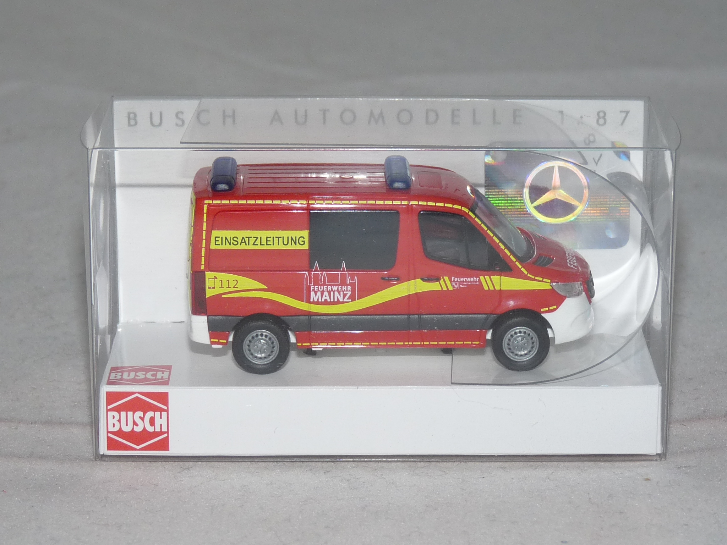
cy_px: 272
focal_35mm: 137
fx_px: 2877
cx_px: 364
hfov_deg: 14.4
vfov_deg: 10.8
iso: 100
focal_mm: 13.8
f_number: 3.4
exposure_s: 1/40
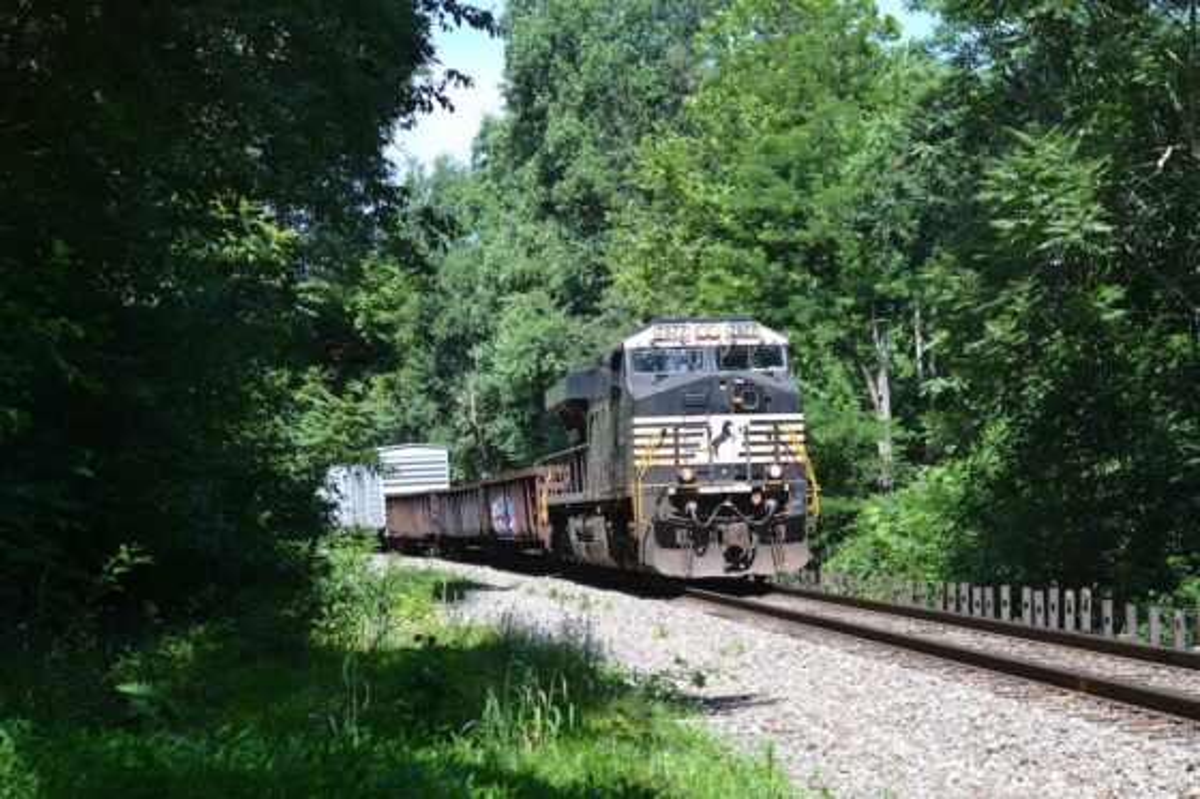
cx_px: 600
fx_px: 2499
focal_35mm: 75
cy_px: 400
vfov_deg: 18.2
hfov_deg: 27.0
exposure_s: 1/1000
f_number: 3.5
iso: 200
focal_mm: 50
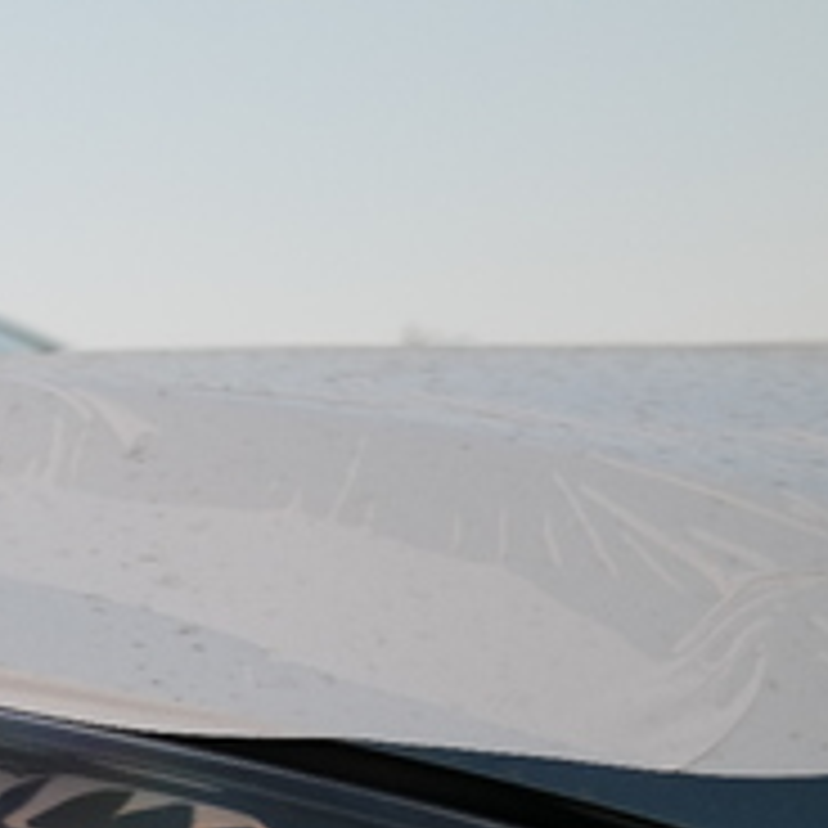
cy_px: 893
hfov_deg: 13.4
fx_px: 3274
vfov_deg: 14.1
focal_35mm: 121
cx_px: -490
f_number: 4
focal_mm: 27
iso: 200
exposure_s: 1/200
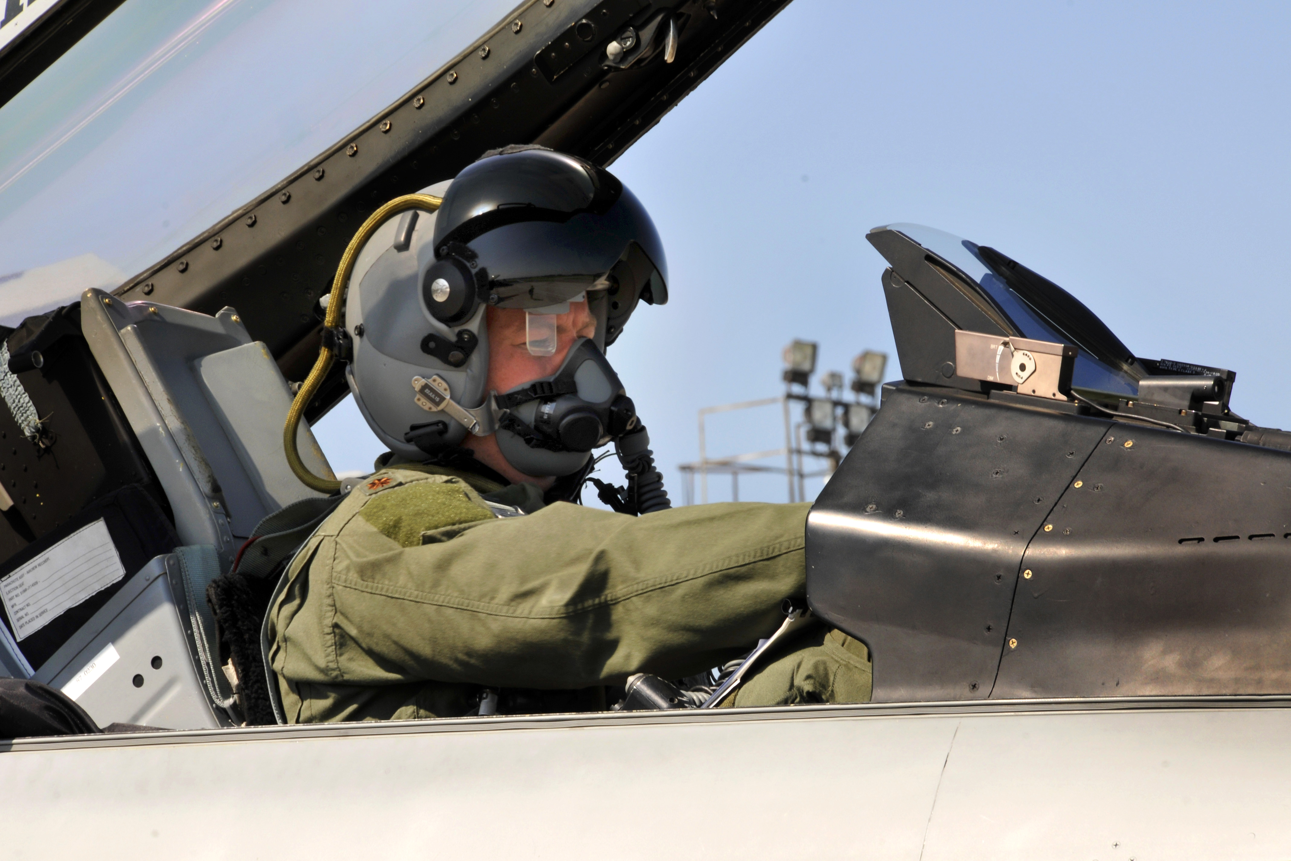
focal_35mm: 300
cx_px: 646
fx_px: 10757
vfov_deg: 4.6
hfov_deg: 6.9
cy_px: 430
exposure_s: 1/80
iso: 200
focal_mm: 200
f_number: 22
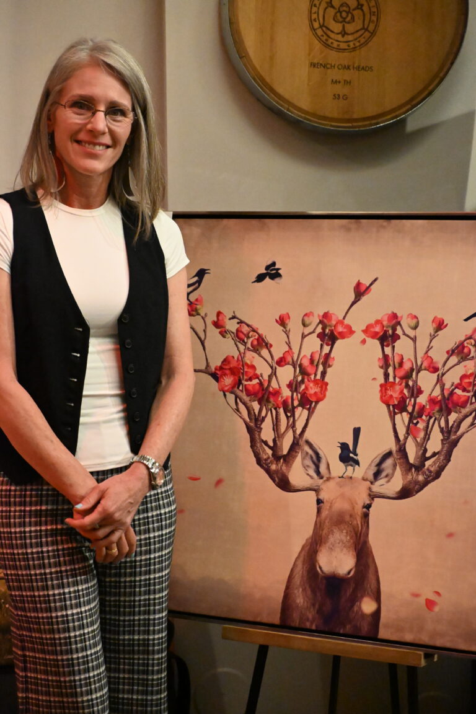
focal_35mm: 75
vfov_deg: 27.0
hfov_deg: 18.2
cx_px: 238
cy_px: 357
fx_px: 1487
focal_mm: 50
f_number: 4.5
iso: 12800
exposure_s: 1/60
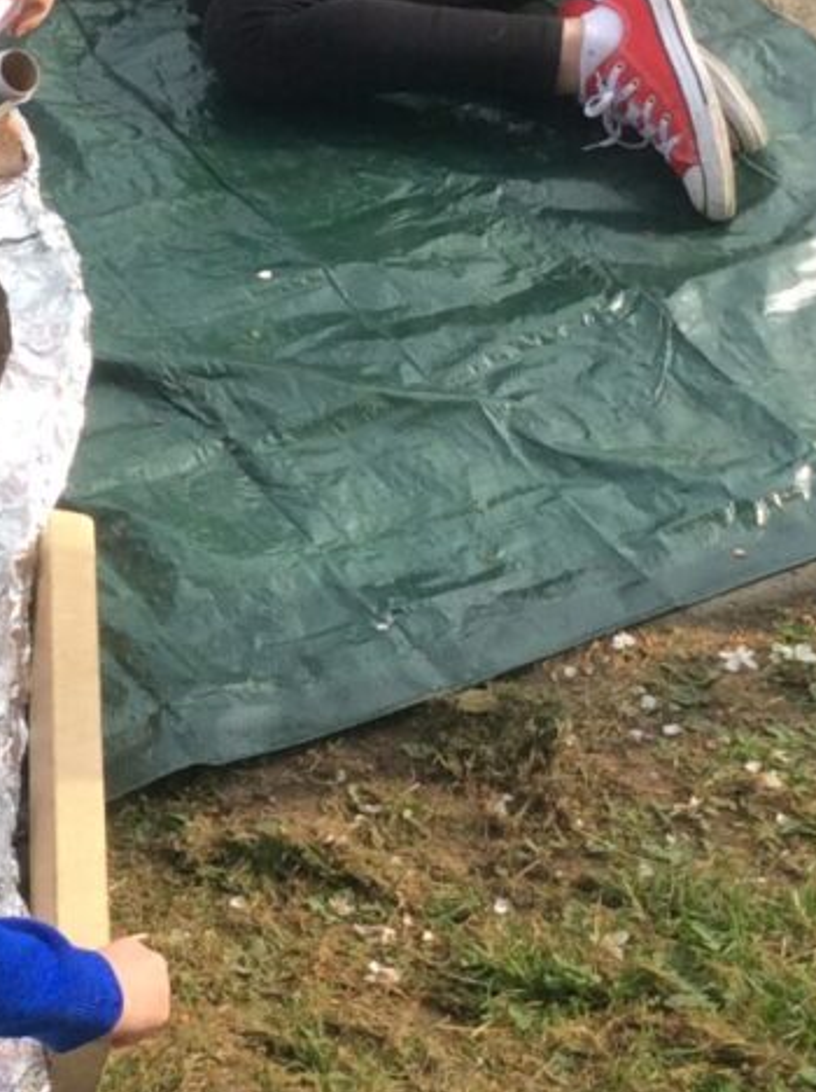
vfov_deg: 18.7
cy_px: 439
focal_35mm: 105
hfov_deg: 13.8
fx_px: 3306
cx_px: -97
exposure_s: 1/461
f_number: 2.4
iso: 32
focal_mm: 3.3
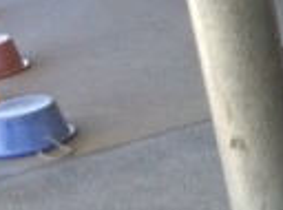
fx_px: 1311
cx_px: 700
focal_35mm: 161
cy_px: 122
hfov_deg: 10.5
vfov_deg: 9.2
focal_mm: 3.3
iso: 50
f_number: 2.4
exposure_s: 1/100
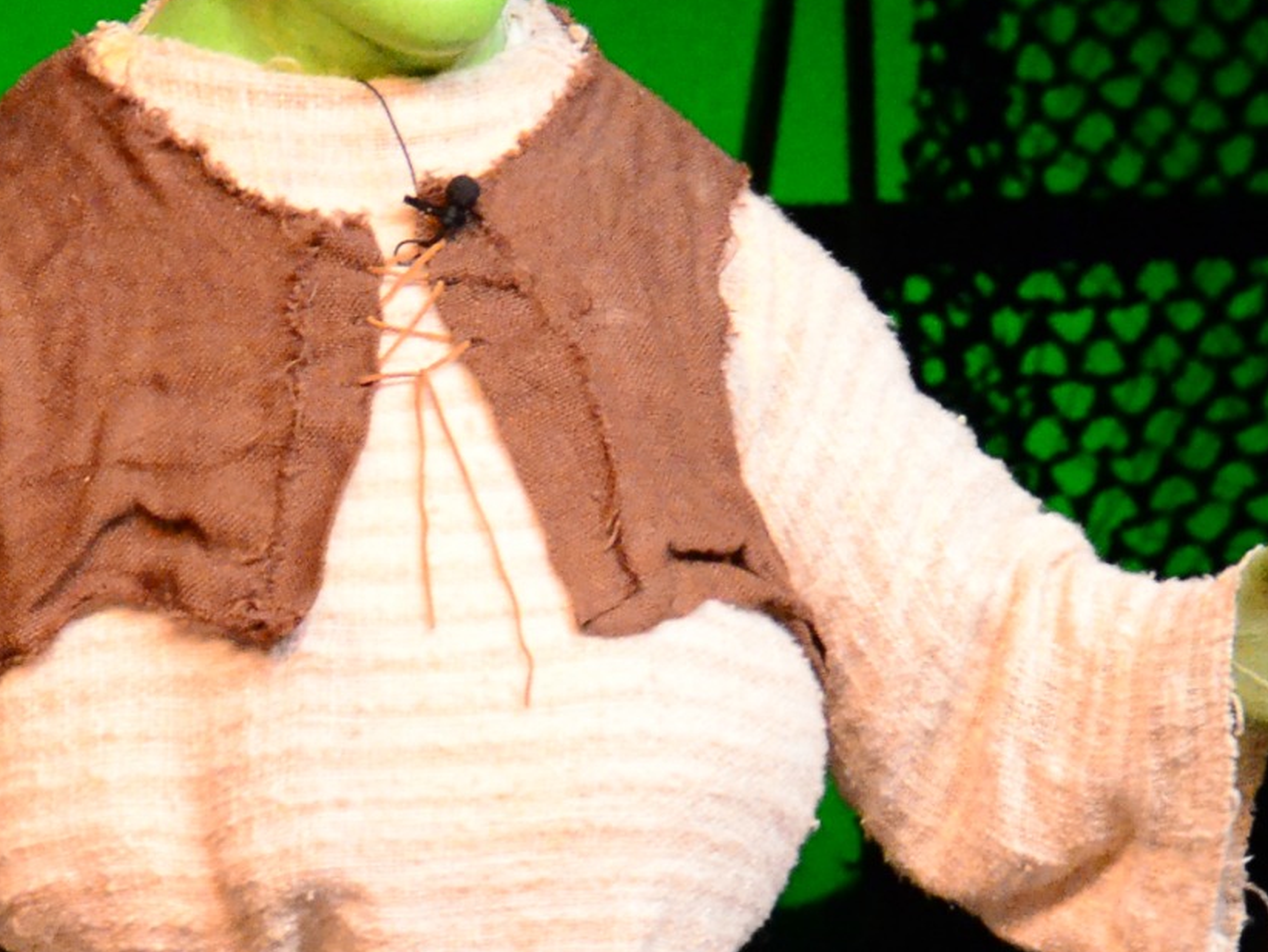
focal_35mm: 738
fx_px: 27041
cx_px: 473
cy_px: 618
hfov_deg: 2.7
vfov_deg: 2.0
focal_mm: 190
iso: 5000
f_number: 5.6
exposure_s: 1/125
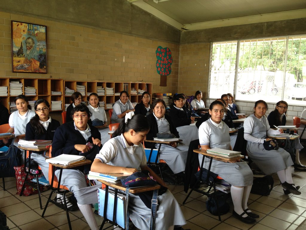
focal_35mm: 35
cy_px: 115
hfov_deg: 52.6
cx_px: 153
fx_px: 309
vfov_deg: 40.7
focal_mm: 4.28
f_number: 2.4
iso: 50
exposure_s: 1/24
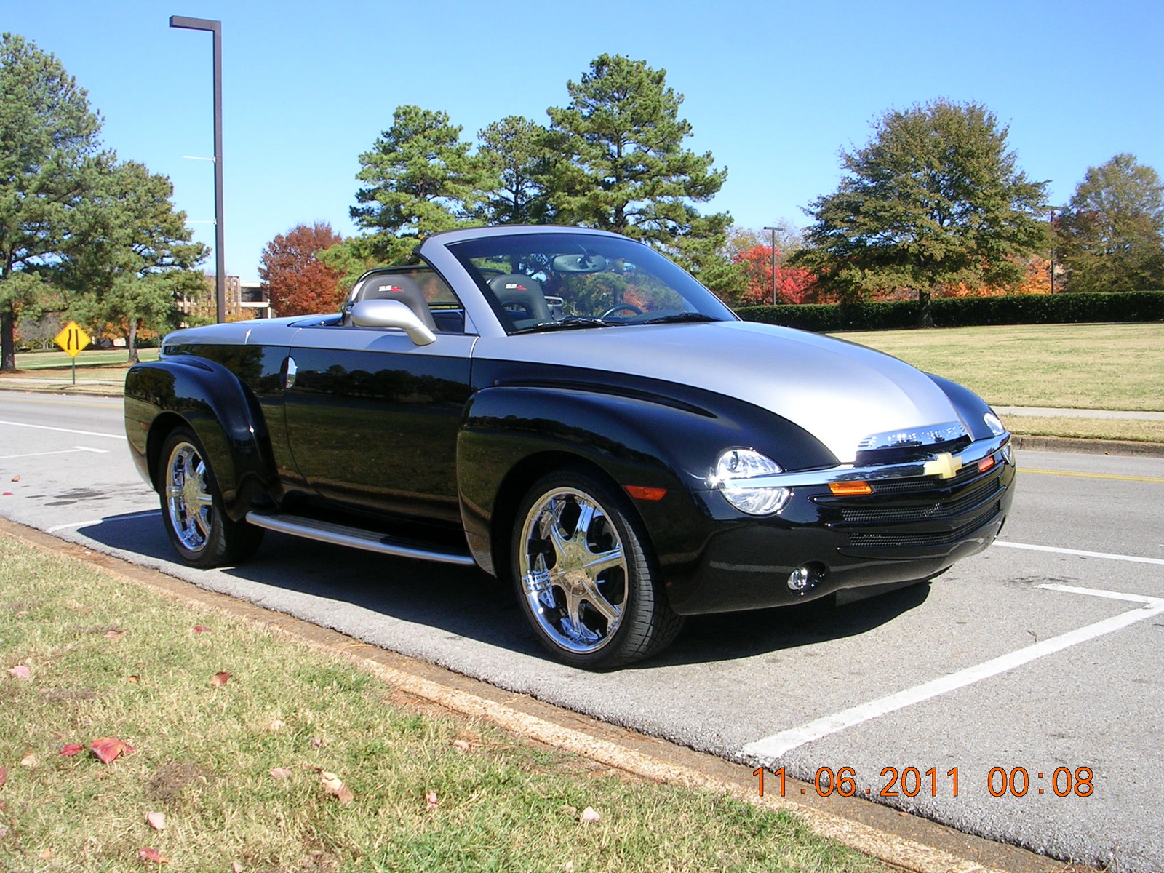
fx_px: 1278
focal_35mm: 38
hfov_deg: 49.0
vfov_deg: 37.7
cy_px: 436
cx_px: 582
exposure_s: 1/190
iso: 50
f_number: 5.6
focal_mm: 5.8
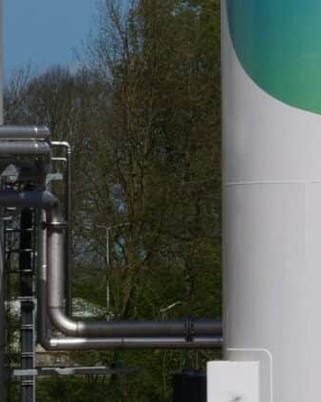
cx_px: 817
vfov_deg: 4.5
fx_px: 5083
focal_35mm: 428
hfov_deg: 3.6
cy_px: -46
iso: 200
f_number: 10
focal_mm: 36
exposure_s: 1/1000
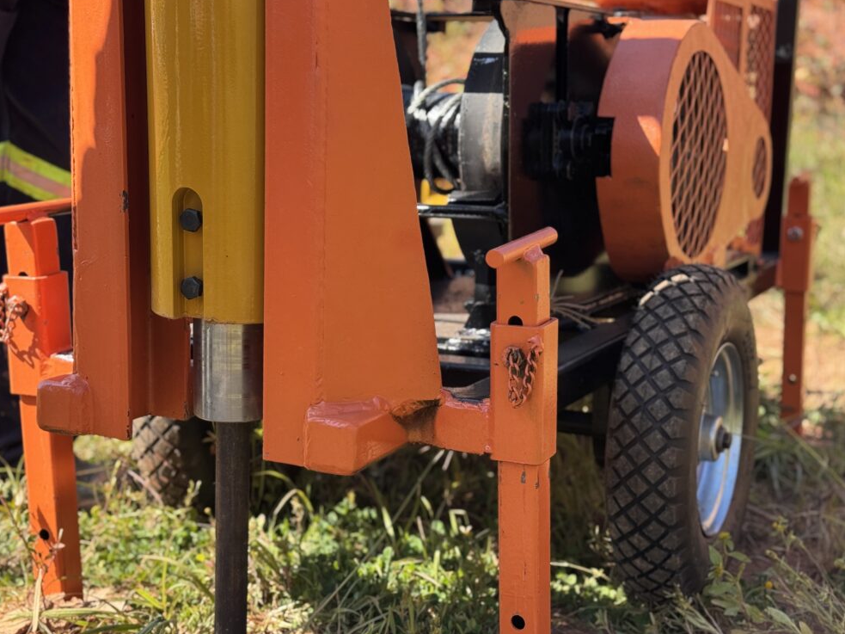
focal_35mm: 50
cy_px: 319
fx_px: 1220
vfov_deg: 29.1
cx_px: 407
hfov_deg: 38.2
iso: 64
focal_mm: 6.76
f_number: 1.78
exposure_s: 1/731
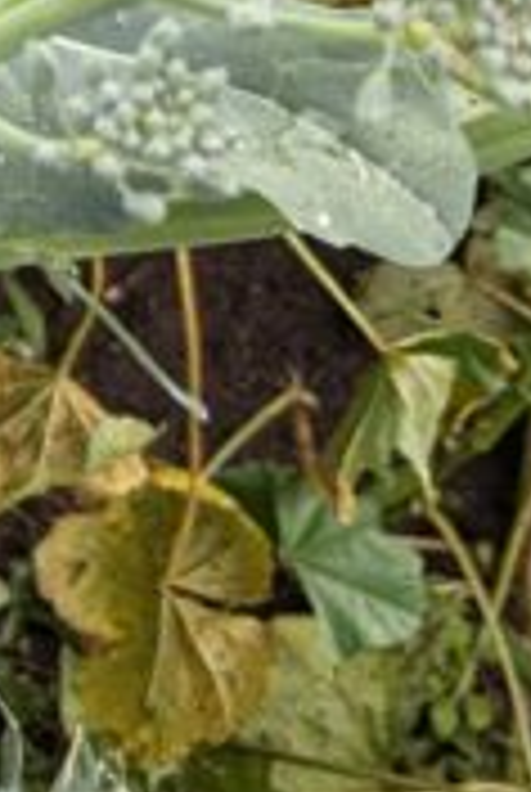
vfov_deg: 12.0
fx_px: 3592
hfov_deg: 7.7
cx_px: -855
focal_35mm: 163
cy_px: -410
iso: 47
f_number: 1.73
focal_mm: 4.38
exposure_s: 1/367
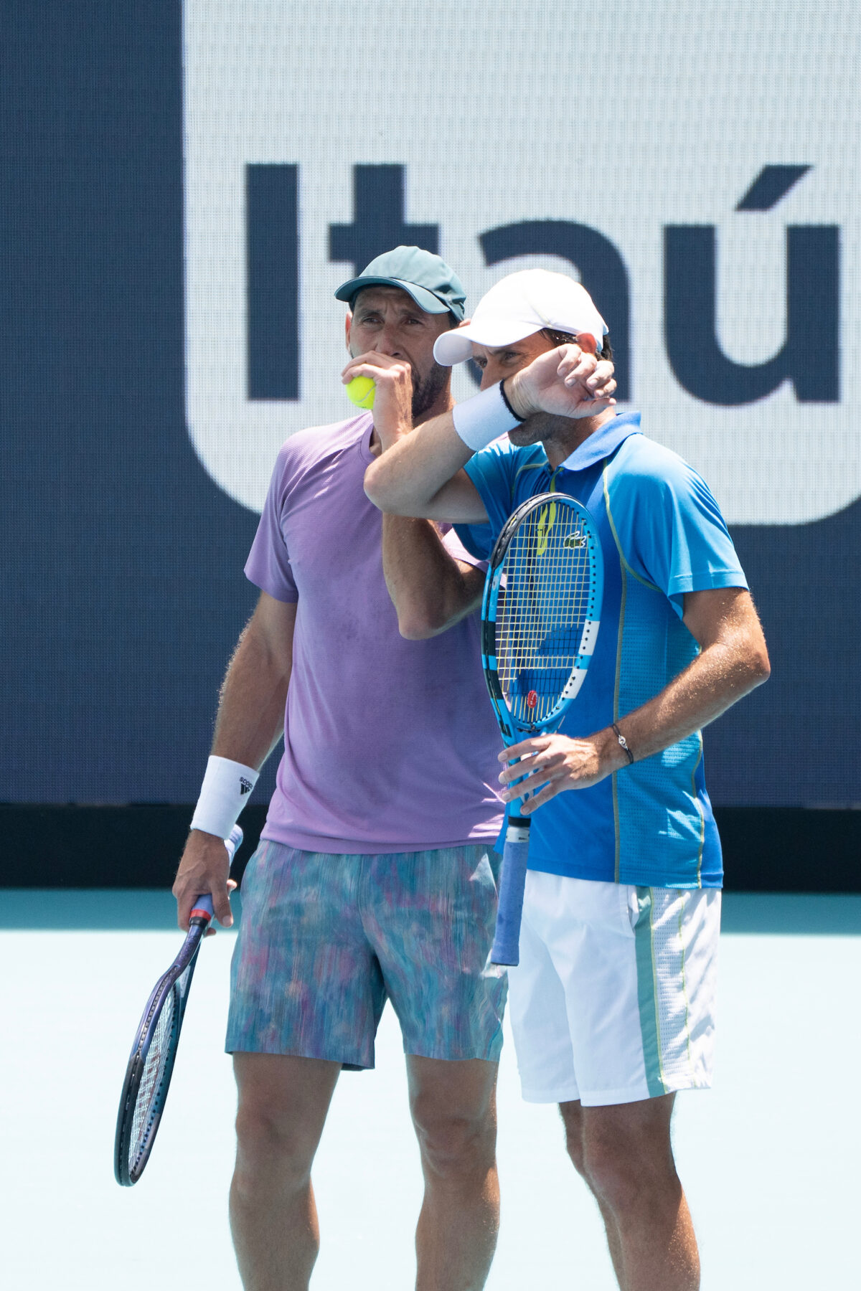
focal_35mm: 400
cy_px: 646
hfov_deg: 3.4
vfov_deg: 5.2
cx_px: 430
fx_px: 14349
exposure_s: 1/2000
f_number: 5.6
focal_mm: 400
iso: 1000
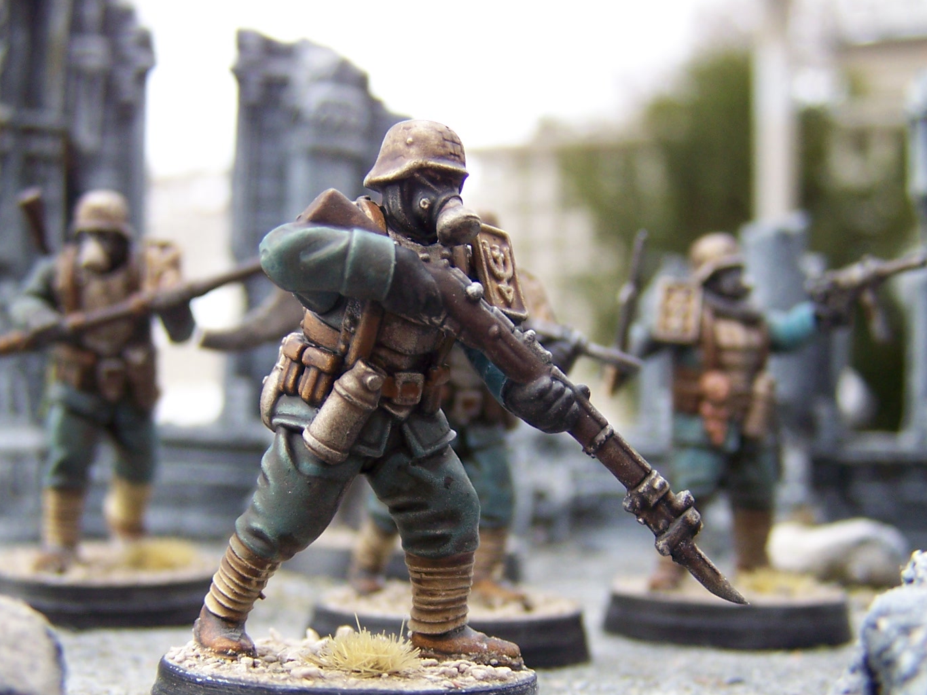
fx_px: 1527
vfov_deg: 25.6
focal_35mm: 57
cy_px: 426
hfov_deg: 33.8
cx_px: 418
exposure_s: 1/160
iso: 80
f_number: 2.8
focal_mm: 6.3
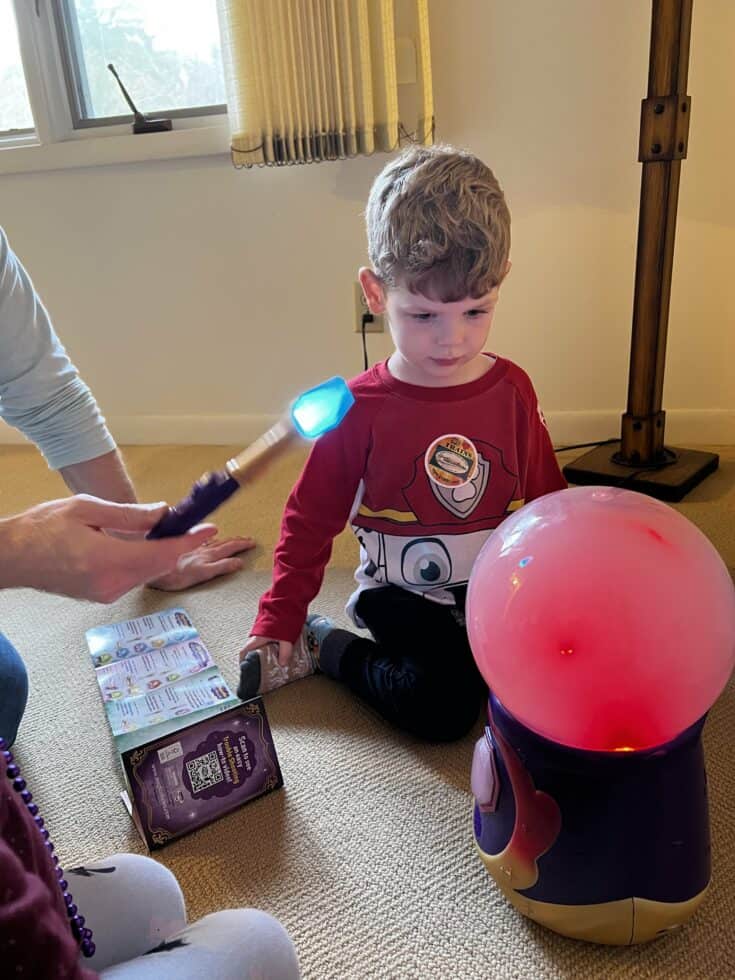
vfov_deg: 67.3
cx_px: 368
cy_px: 490
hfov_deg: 53.1
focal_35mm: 26
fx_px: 736
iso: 500
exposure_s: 1/34
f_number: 1.5
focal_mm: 5.7
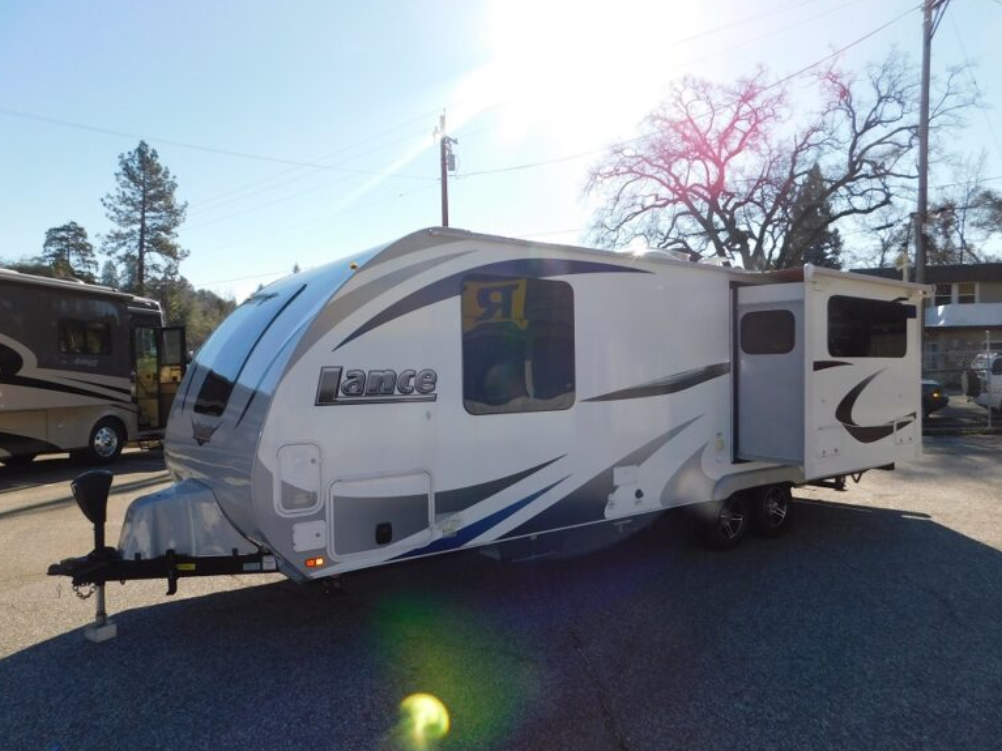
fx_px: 695
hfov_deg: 71.6
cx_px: 506
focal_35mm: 24
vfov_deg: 56.8
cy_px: 379
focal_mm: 4
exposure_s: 1/1250
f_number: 3
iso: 125
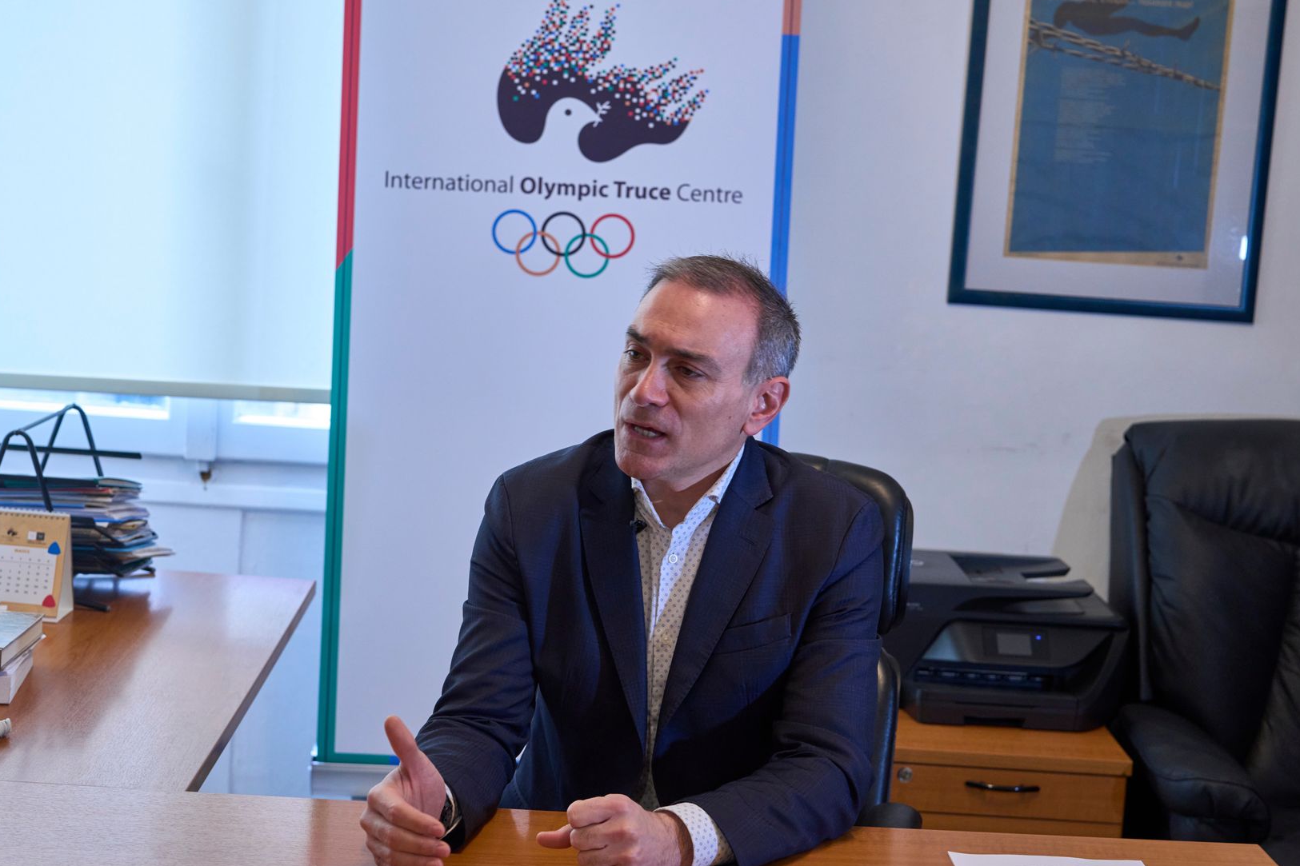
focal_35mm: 63
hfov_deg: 31.9
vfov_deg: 21.6
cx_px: 618
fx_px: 2275
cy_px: 405
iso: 1600
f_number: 4
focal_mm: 50
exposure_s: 1/50
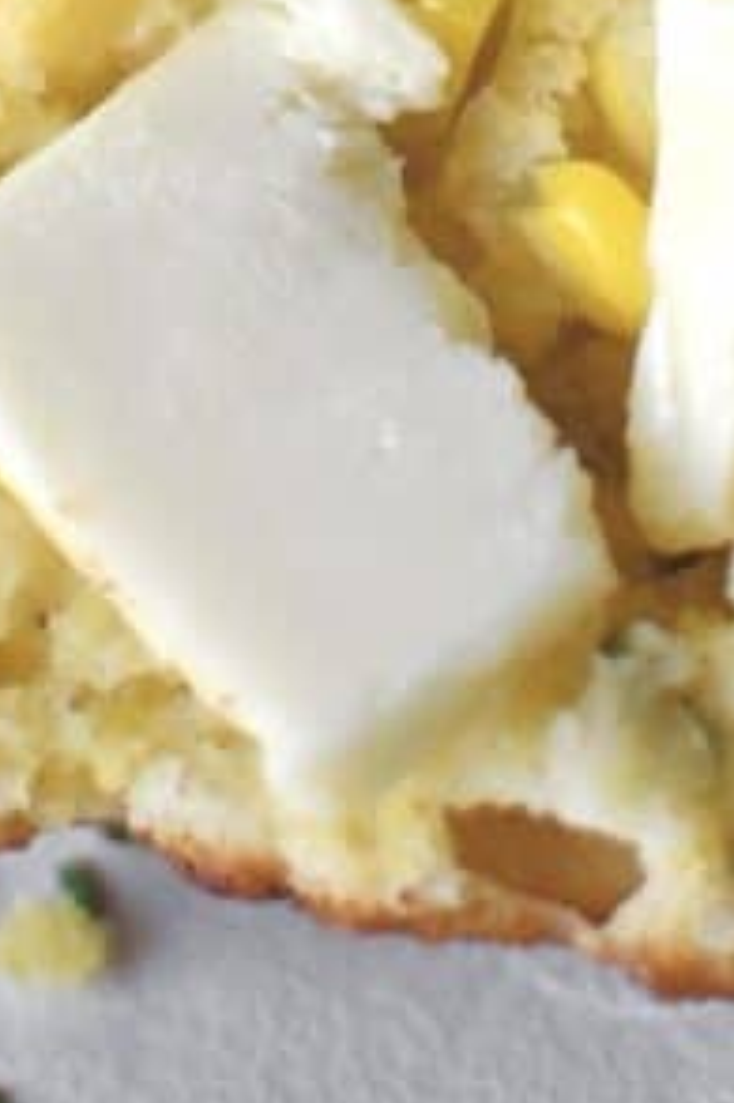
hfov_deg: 8.6
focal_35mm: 160
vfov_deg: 12.3
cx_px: 361
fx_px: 4899
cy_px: -508
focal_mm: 35
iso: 800
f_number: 2.8
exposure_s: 1/320
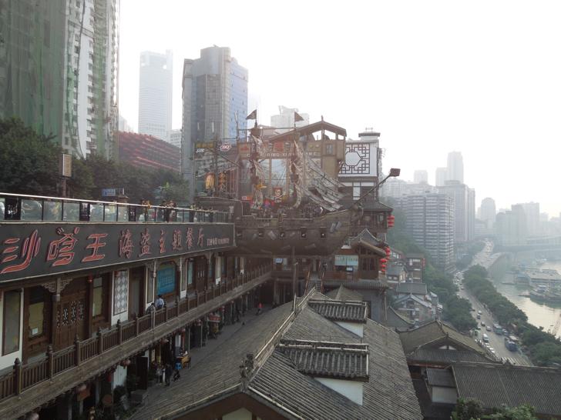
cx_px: 280
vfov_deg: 54.9
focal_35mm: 25
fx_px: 405
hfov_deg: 69.4
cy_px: 210
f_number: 3.3
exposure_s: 1/320
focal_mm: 4.5
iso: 100
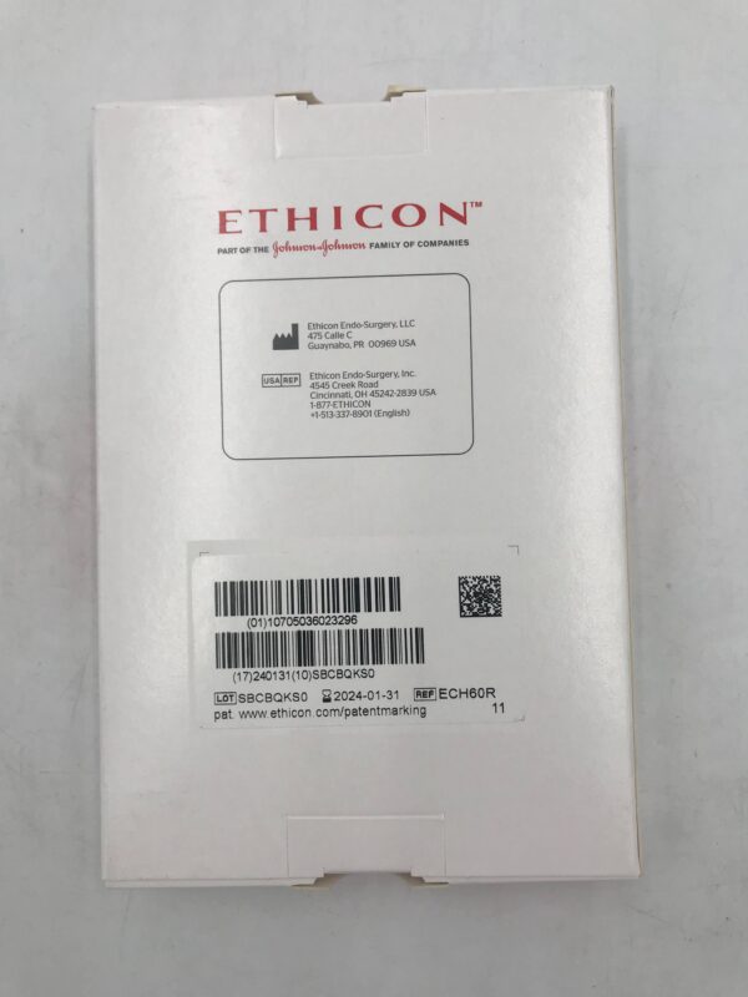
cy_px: 498
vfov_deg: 63.4
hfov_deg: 49.7
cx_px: 374
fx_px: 807
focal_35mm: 28
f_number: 1.8
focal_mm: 3.99
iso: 20
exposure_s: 1/356
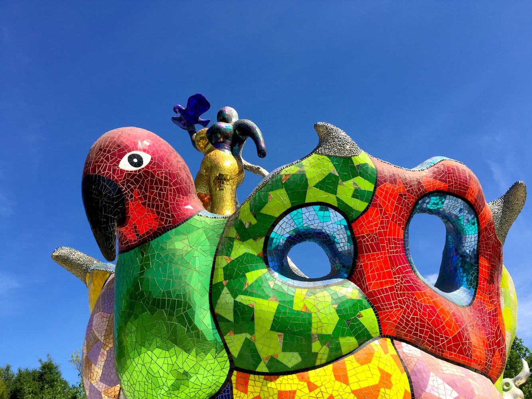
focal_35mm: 29
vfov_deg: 48.2
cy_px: 200
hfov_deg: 61.7
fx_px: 446
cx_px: 266
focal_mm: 4.15
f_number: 2.2
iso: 32
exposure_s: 1/1582
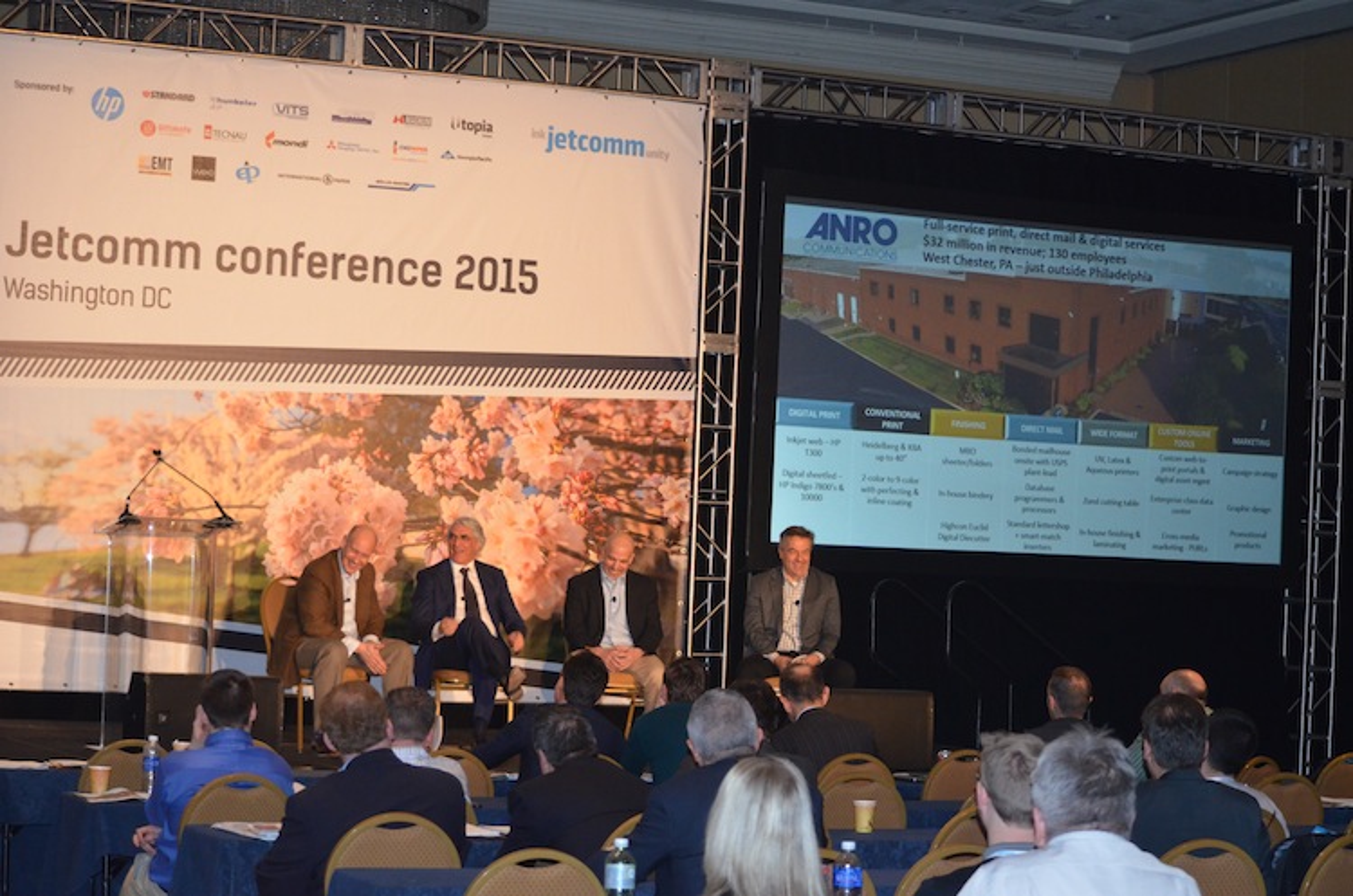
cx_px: 676
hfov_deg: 24.7
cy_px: 448
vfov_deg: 16.5
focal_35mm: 82
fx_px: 3095
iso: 2000
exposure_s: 1/60
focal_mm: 55
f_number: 4.5
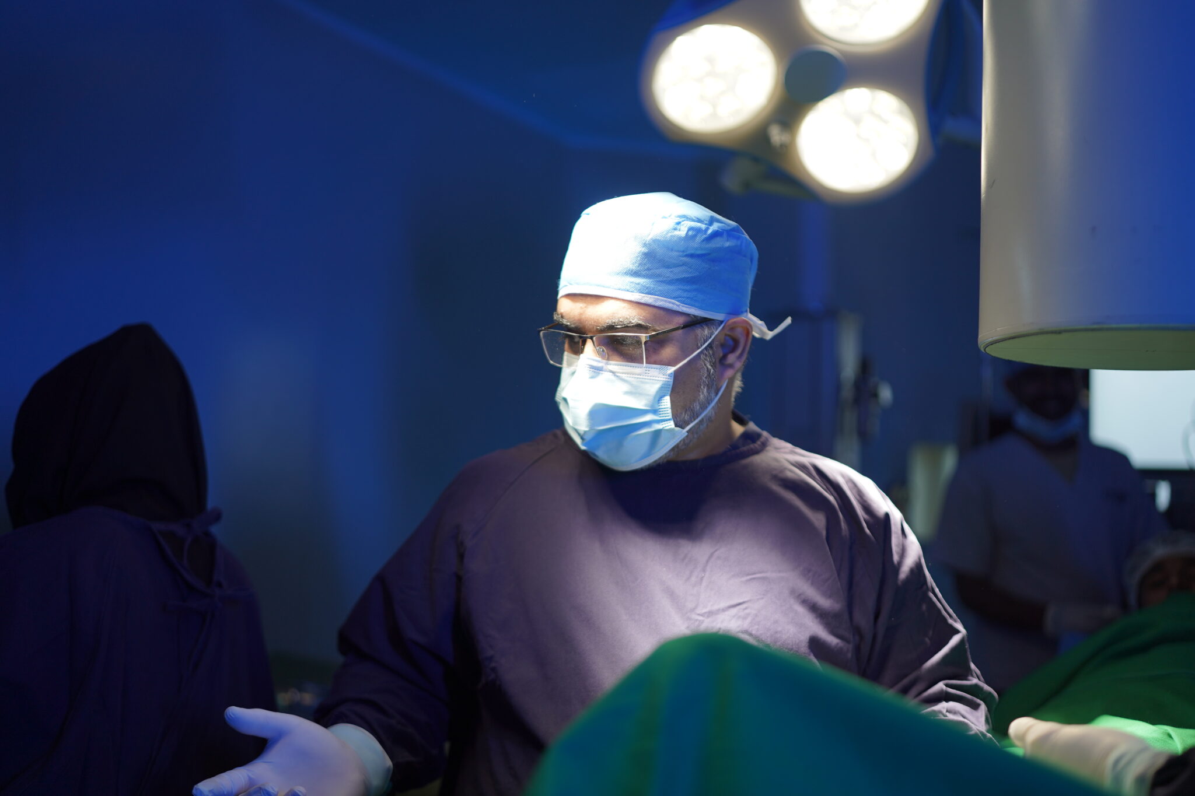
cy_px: 398
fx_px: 1162
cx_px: 598
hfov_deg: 54.4
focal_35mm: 35
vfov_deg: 37.8
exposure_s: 1/160
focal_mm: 35
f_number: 1.4
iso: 100
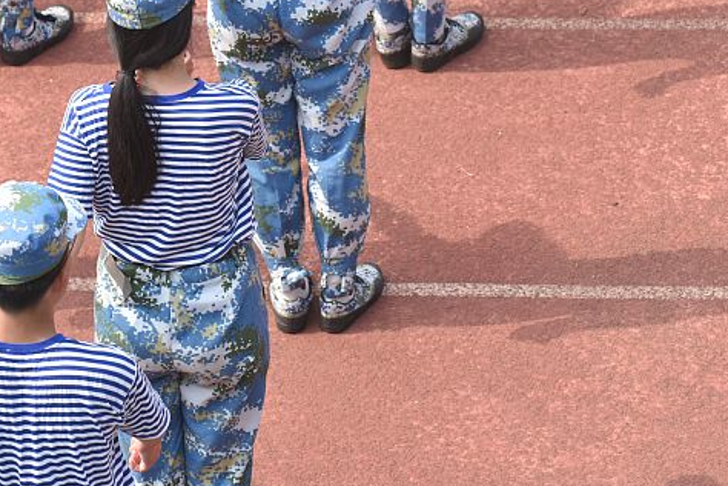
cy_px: -19
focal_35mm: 380
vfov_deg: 3.6
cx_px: 321
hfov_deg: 5.4
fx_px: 7684
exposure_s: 1/640
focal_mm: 150
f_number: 5
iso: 250
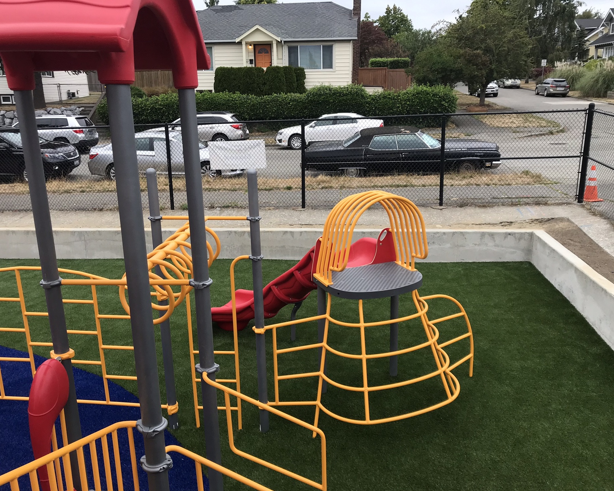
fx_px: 545
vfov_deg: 48.5
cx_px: 305
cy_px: 246
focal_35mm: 30
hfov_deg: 58.8
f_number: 1.8
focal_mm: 3.99
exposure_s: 1/314
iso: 20
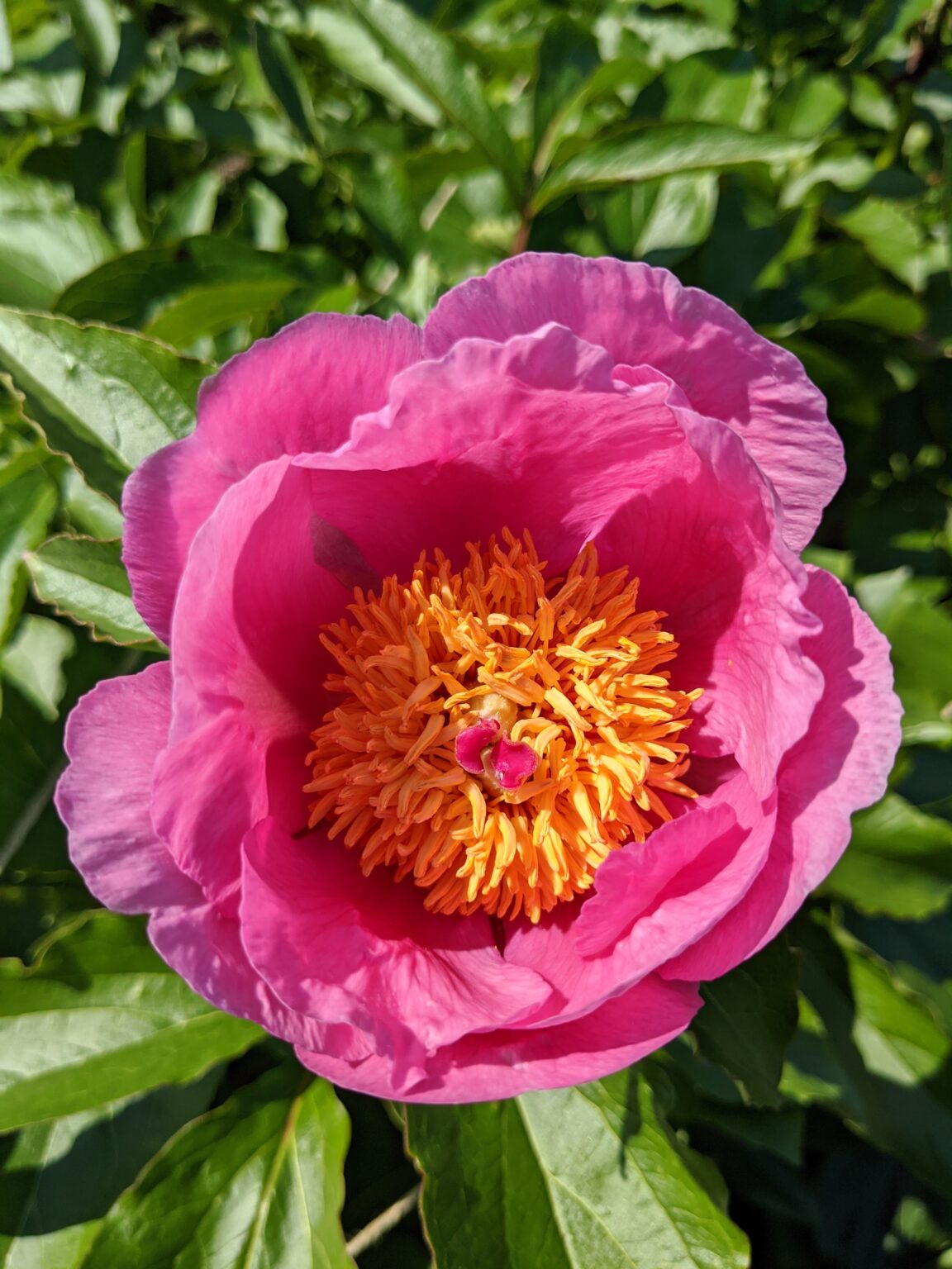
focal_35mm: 27
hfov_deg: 51.4
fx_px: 990
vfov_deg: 65.3
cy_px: 634
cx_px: 476
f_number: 1.73
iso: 46
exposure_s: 1/4695
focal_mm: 4.38
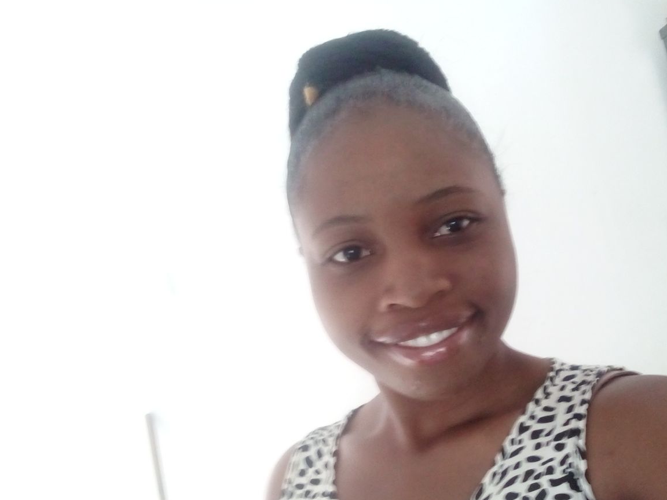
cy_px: 307
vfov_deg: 35.8
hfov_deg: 46.5
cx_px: 402
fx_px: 771
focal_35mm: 40
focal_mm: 2.66
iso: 160
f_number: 2
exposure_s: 1/12.5
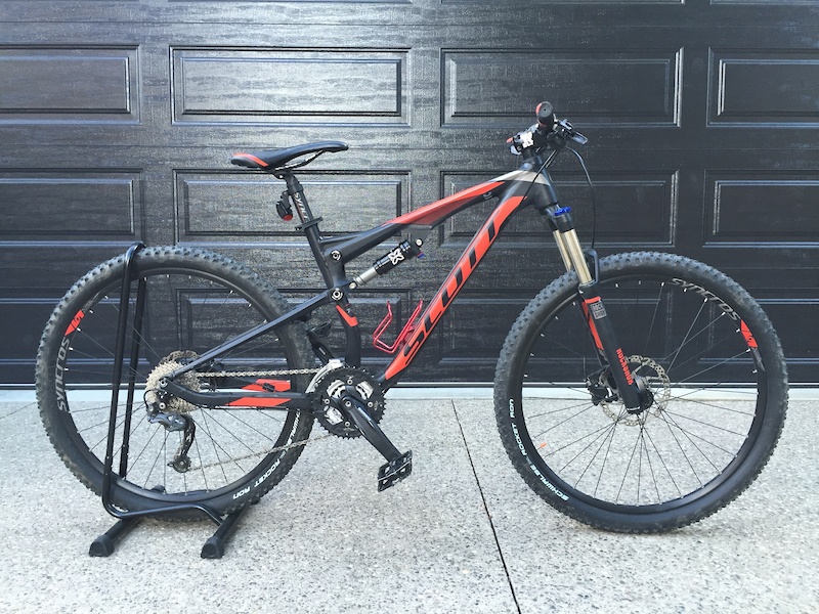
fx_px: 686
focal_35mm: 29
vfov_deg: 48.2
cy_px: 307
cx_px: 410
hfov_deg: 61.7
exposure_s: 1/40
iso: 40
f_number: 2.2
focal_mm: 4.15
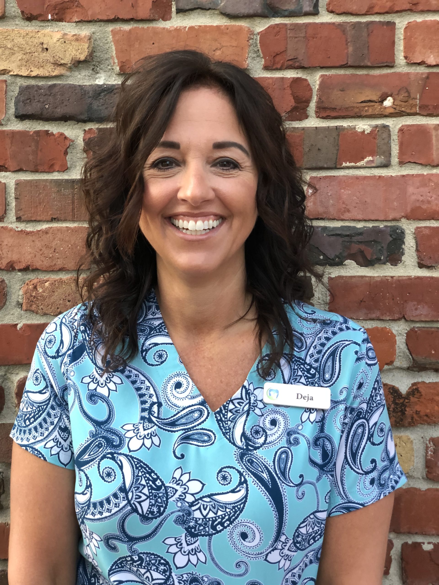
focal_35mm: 52
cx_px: 220
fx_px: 879
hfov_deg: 28.0
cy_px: 292
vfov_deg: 36.8
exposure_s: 1/60
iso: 80
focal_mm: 6
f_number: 2.4
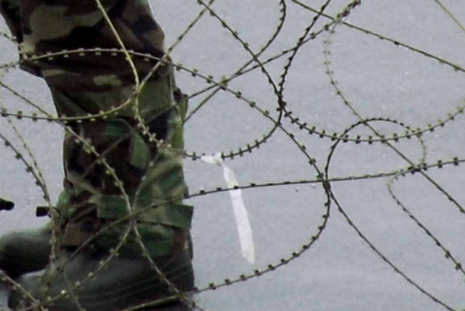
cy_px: -201
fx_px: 14483
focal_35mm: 1120
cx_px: -263
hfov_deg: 1.8
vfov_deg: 1.2
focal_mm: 200
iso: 250
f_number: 5.6
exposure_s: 1/200
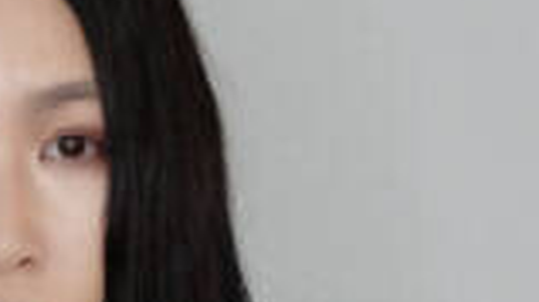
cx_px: 24
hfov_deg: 9.7
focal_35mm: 221
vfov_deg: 5.3
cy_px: 701
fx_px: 3155
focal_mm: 23
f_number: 2.5
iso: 1000
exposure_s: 1/800
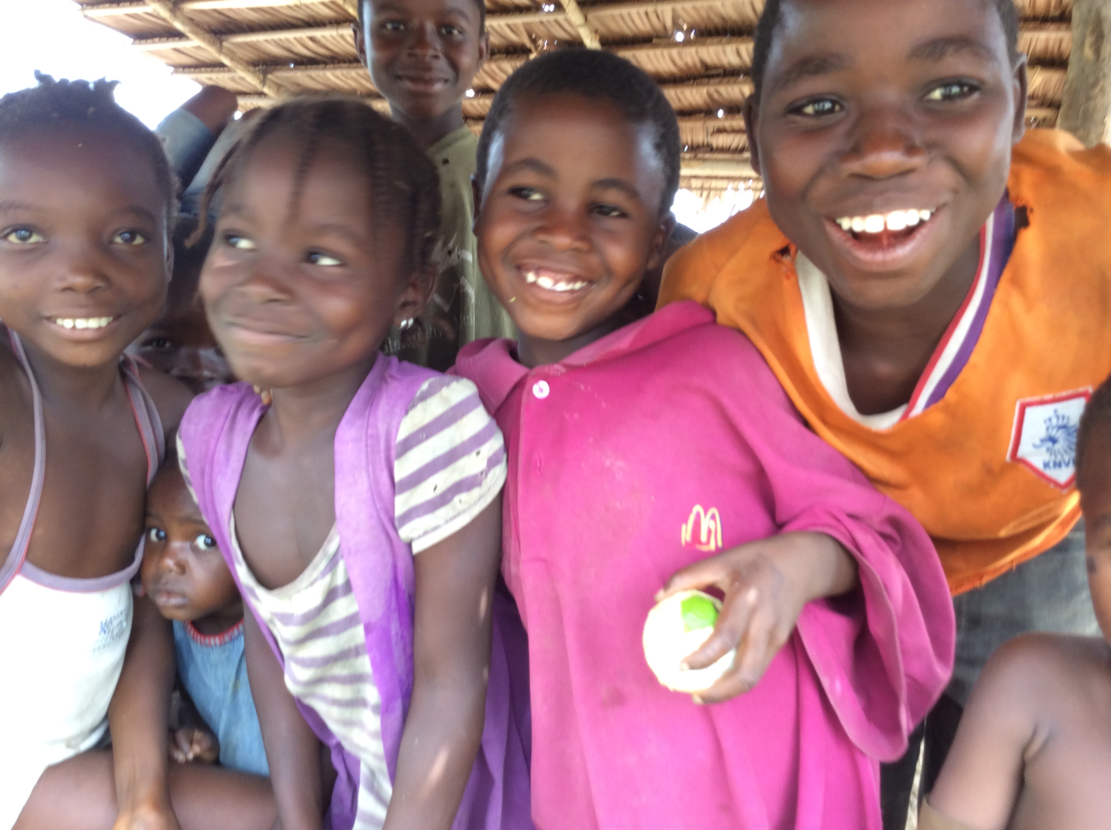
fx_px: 1058
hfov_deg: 55.4
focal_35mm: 33
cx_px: 556
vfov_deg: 42.8
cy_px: 415
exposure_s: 1/40
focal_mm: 3.3
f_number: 2.4
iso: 32
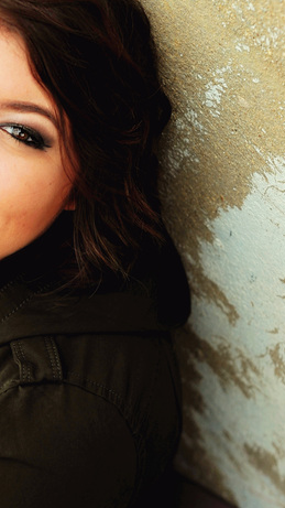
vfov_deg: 20.1
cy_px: 328
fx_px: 1425
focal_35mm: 106
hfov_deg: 11.2
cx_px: -46
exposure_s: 1/250
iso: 200
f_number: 3.5
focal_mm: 50
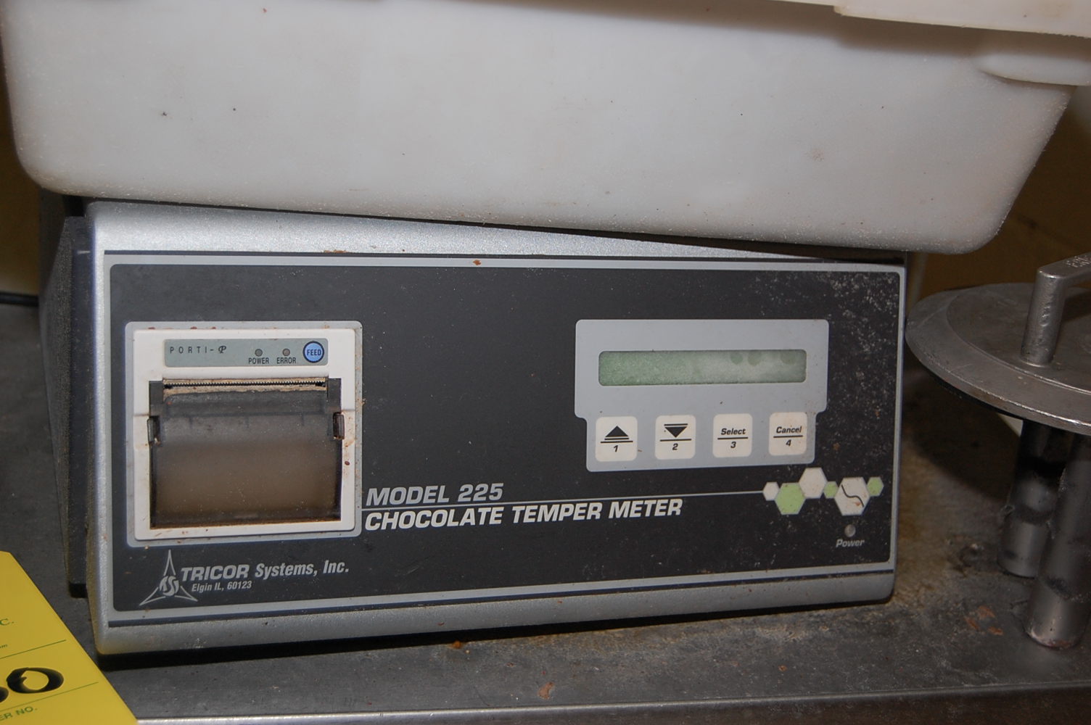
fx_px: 1590
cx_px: 546
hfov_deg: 37.9
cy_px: 362
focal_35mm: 52
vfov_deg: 25.7
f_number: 4.8
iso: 400
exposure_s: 1/60
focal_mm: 35
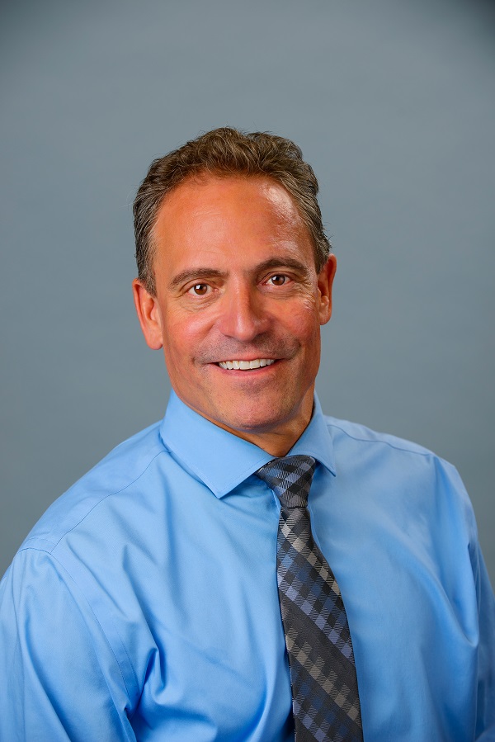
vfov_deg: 20.0
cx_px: 248
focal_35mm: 102
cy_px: 371
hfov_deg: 13.4
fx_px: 2102
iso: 100
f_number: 7.1
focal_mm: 102
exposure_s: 1/160
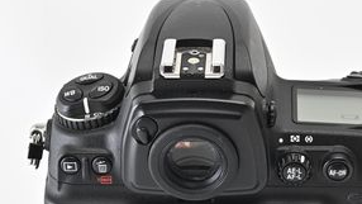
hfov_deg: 16.7
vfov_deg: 9.4
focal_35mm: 128
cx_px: 240
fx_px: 1229
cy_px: 201
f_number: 16
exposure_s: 1/200
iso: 100
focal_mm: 50
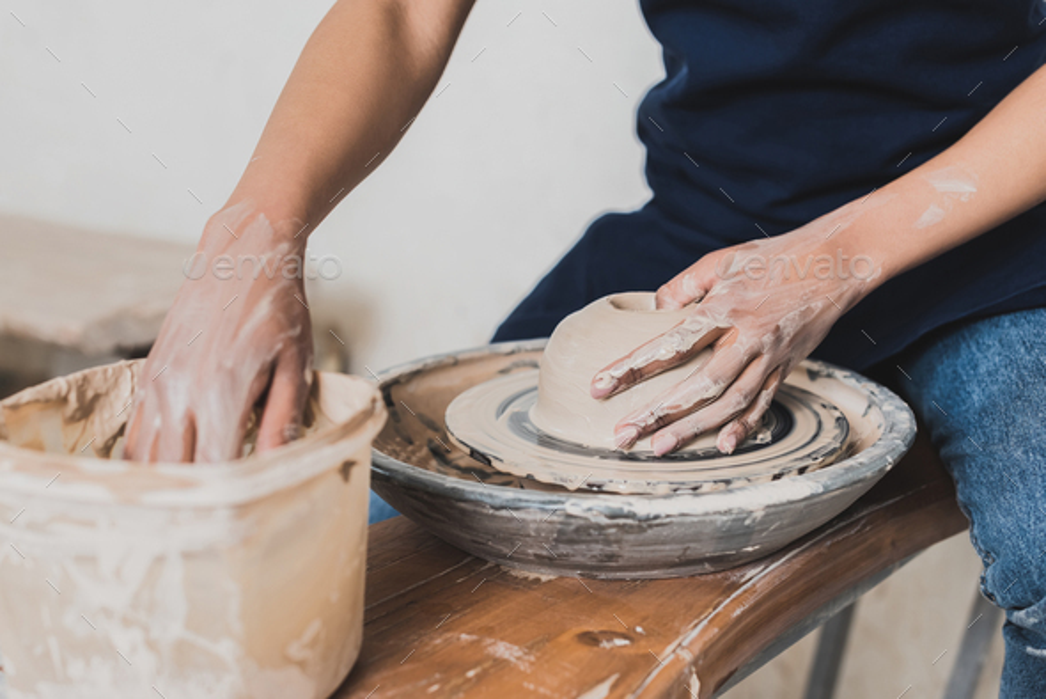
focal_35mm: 50
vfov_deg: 27.0
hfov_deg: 39.6
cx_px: 523
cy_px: 350
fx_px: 1453
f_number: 3.5
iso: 200
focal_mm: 50
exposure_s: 1/160
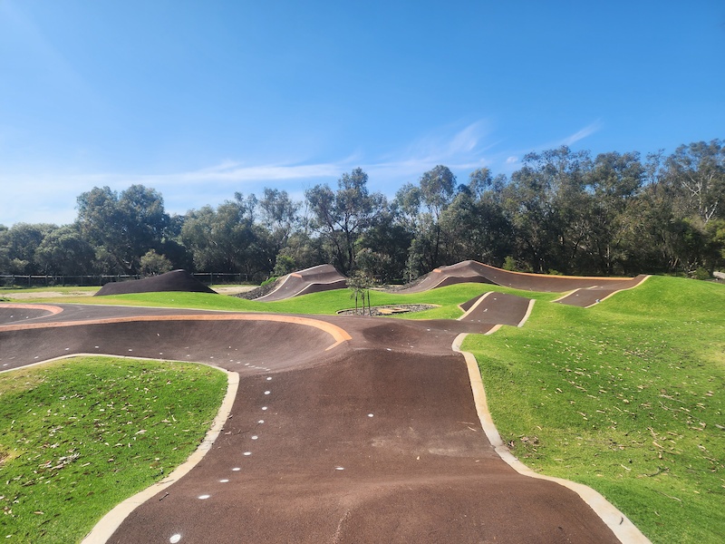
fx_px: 482
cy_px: 272
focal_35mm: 23
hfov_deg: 73.9
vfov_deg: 58.9
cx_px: 362
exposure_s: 1/890
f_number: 1.8
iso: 12
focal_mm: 6.4
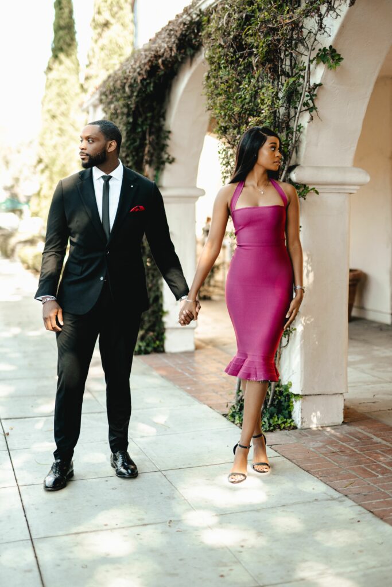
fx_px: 816
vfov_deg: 39.6
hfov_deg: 27.0
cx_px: 196
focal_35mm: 50
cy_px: 294
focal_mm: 50
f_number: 1.4
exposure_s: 1/1000
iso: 100
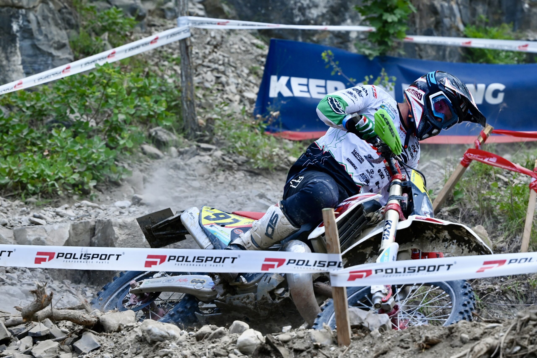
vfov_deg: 13.0
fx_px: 1565
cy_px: 179
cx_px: 268
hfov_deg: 19.5
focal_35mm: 105
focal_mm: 105
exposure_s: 1/1000
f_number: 3.5
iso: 160
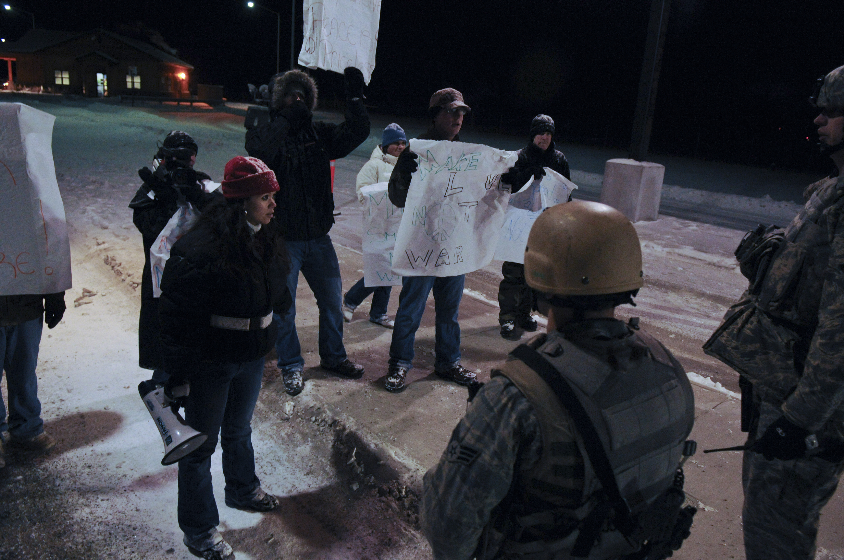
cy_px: 280
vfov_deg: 50.3
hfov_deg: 70.5
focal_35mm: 26
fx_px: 597
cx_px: 422
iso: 1250
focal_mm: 17
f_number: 2.8
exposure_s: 1/60
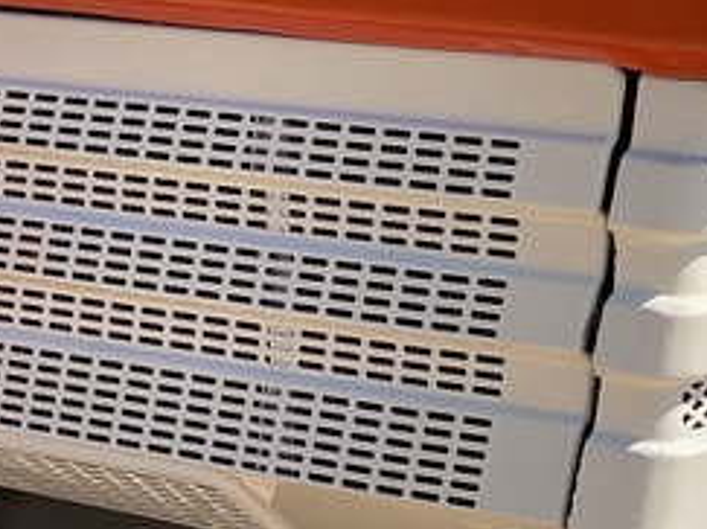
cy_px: -61
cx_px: 352
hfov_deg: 11.6
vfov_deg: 8.6
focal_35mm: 171
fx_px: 3491
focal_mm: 6
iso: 20
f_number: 2
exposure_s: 1/1370
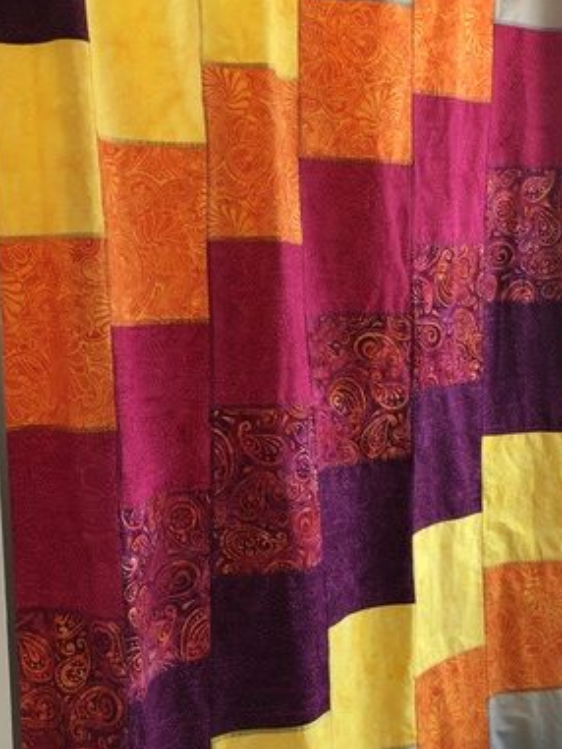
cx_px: 419
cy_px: 367
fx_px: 1060
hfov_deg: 29.3
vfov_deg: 38.9
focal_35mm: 49
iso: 40
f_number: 1.8
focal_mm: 4
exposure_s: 1/17
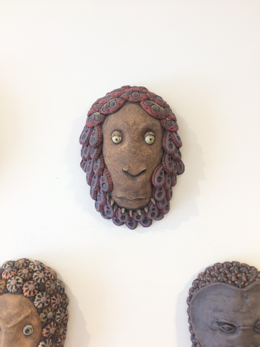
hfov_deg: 48.2
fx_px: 290
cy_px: 174
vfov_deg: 61.7
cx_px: 130
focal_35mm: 29
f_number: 2.2
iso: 40
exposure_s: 1/40
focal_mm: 4.15
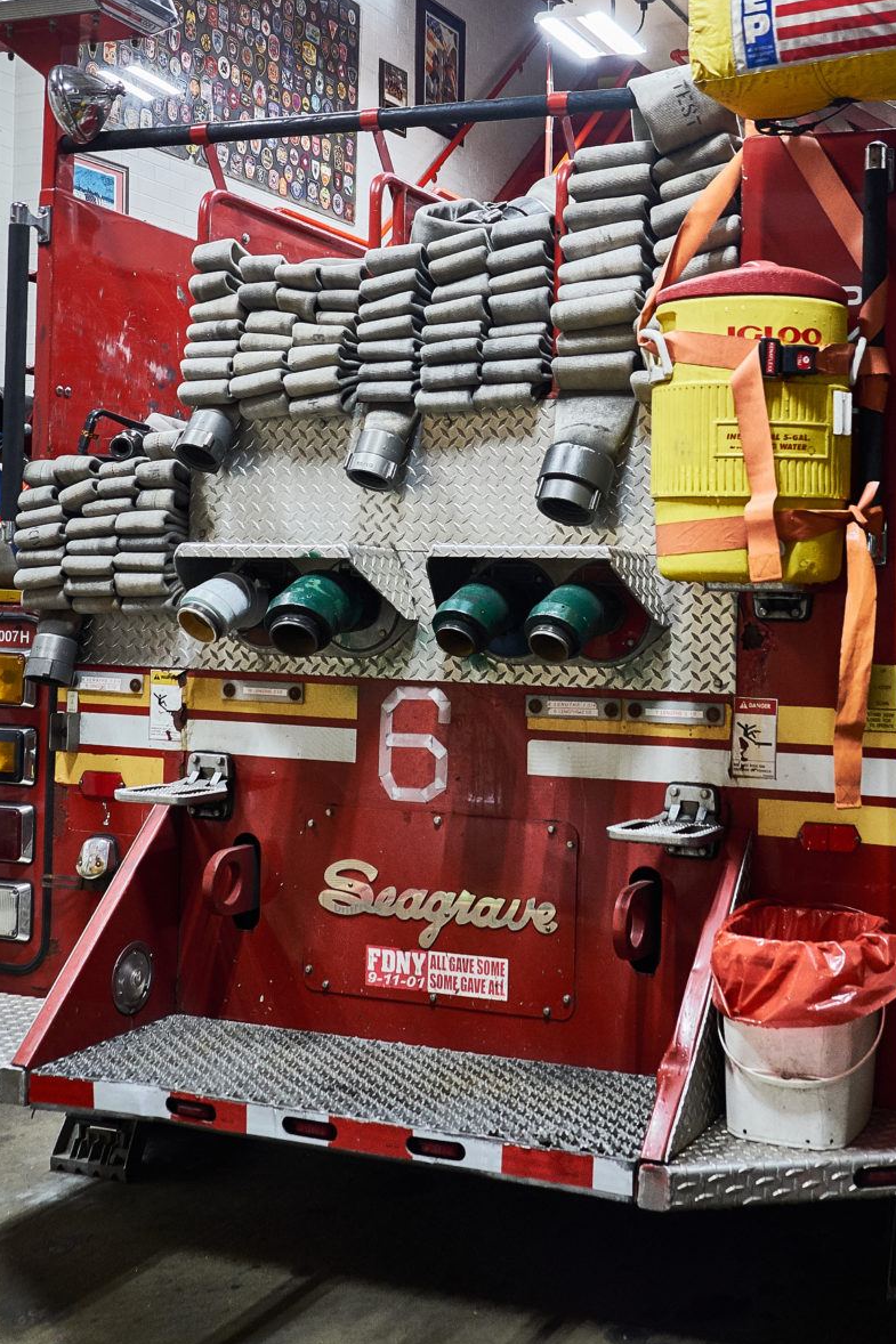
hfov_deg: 29.7
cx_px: 572
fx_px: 1680
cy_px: 570
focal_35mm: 45
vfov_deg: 43.5
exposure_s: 1/75
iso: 1600
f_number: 4
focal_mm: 20.8
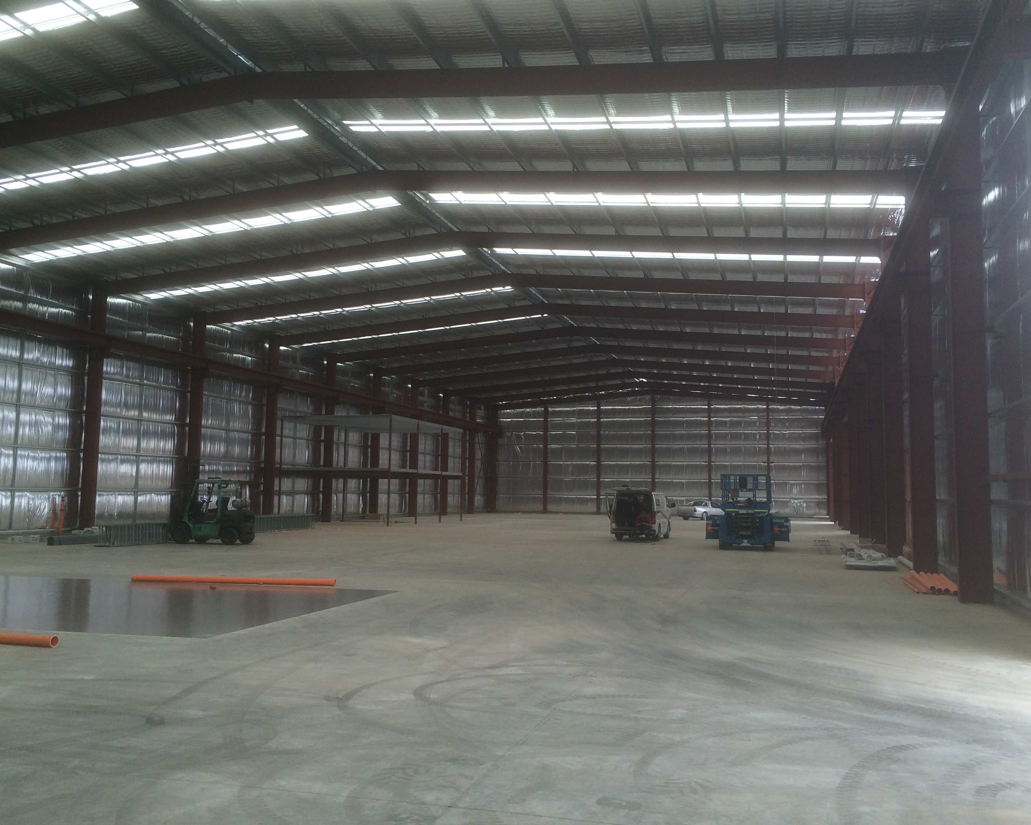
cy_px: 407
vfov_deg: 47.1
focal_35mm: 31
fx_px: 946
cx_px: 520
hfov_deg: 57.2
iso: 32
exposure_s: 1/299
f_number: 2.2
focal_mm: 4.15
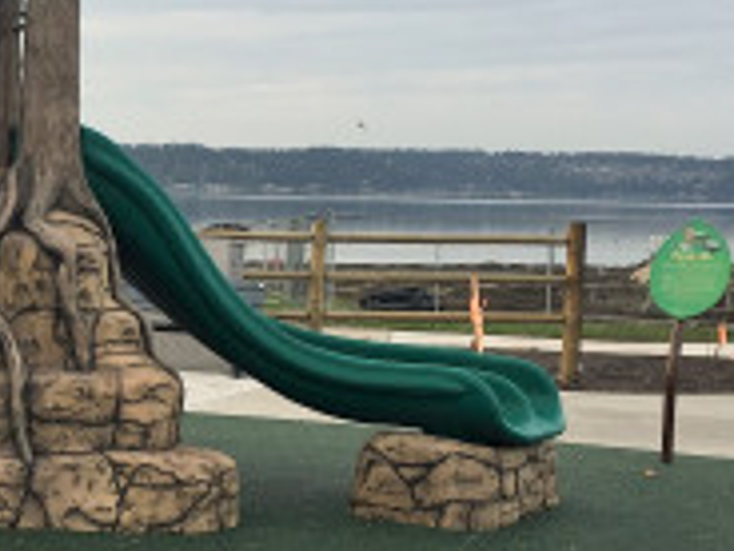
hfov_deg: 19.5
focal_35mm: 95
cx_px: -124
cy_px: 377
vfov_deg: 15.5
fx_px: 2014
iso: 25
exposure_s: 1/199
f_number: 2.2
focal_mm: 4.15
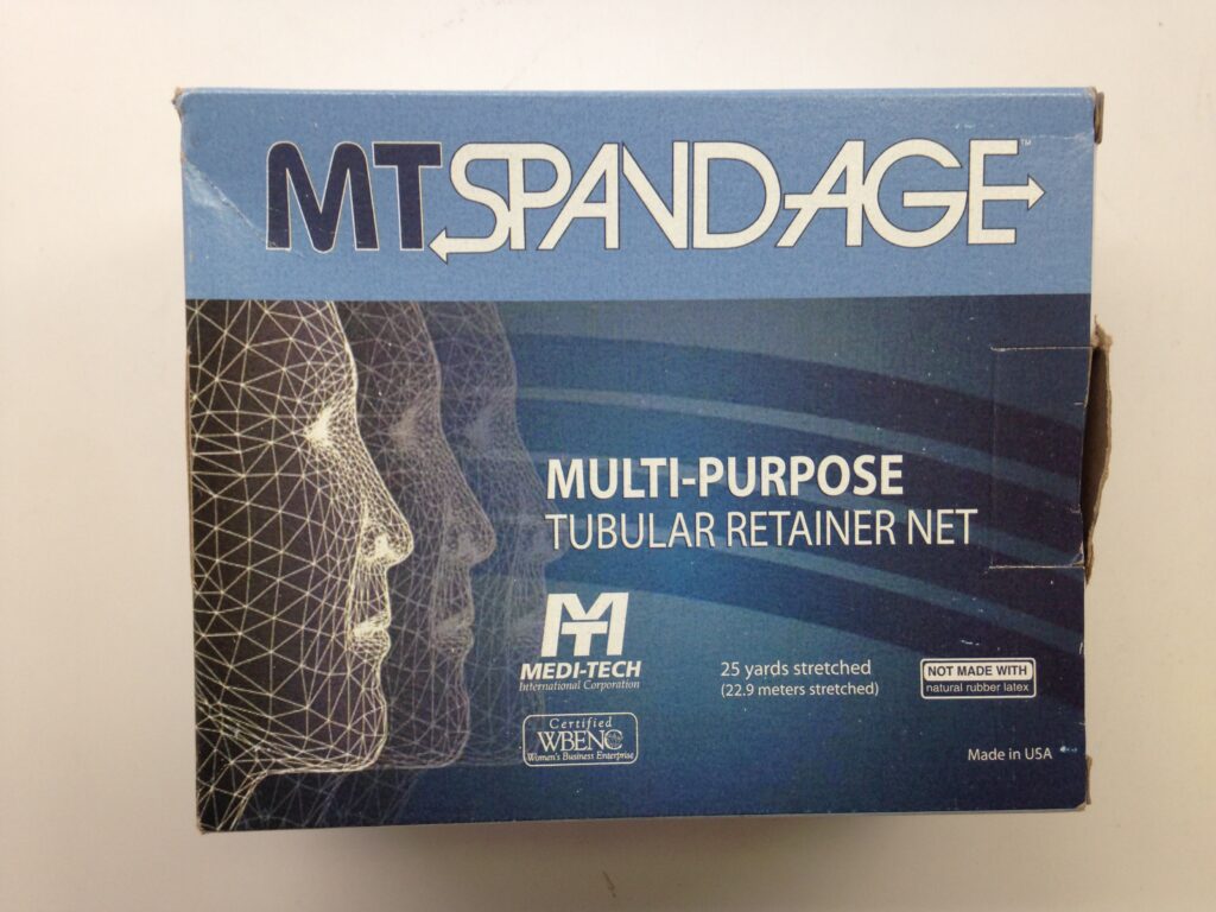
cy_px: 456
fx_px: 1159
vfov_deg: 42.9
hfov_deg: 55.4
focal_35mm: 33
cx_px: 608
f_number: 2.4
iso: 50
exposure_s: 1/30
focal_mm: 4.12
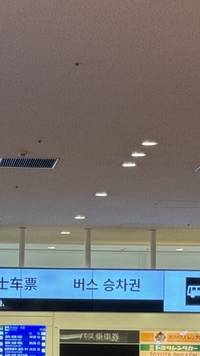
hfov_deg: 8.2
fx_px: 1386
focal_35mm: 147
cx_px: 17
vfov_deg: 14.4
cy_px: 355
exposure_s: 1/50
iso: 125
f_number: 1.78
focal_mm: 6.76
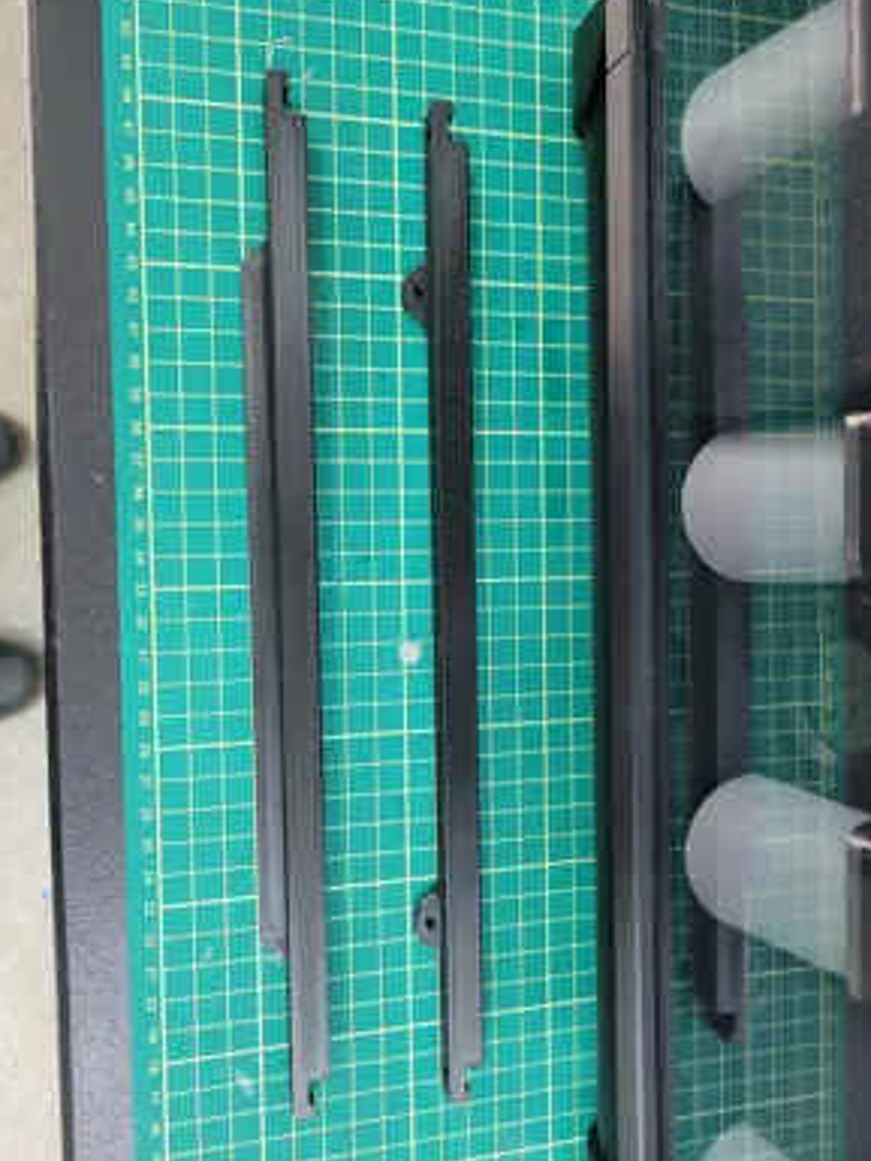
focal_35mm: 27
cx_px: 422
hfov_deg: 51.4
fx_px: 905
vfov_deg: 65.3
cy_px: 585
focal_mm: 5.4
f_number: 1.8
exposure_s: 1/120
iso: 320
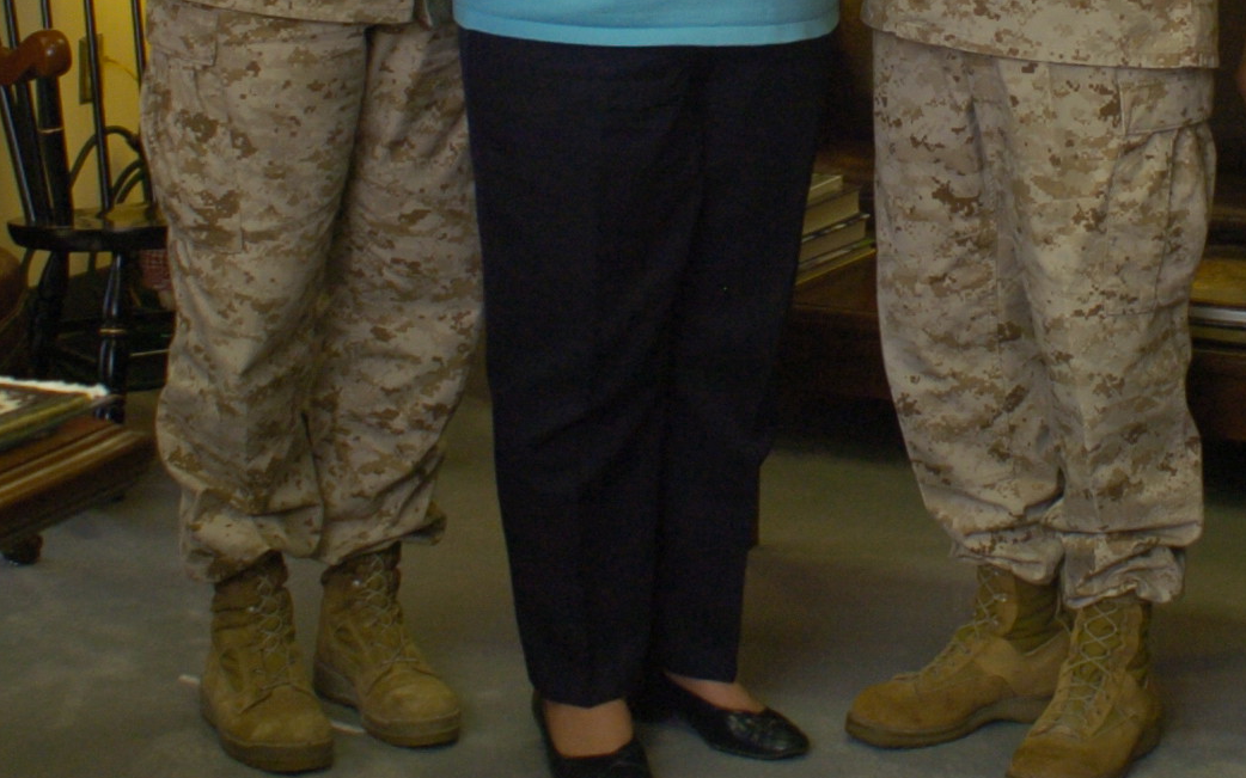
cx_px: 936
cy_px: -103
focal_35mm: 101
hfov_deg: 20.4
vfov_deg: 12.7
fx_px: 3429
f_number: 4.8
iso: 400
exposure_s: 1/60
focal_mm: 28
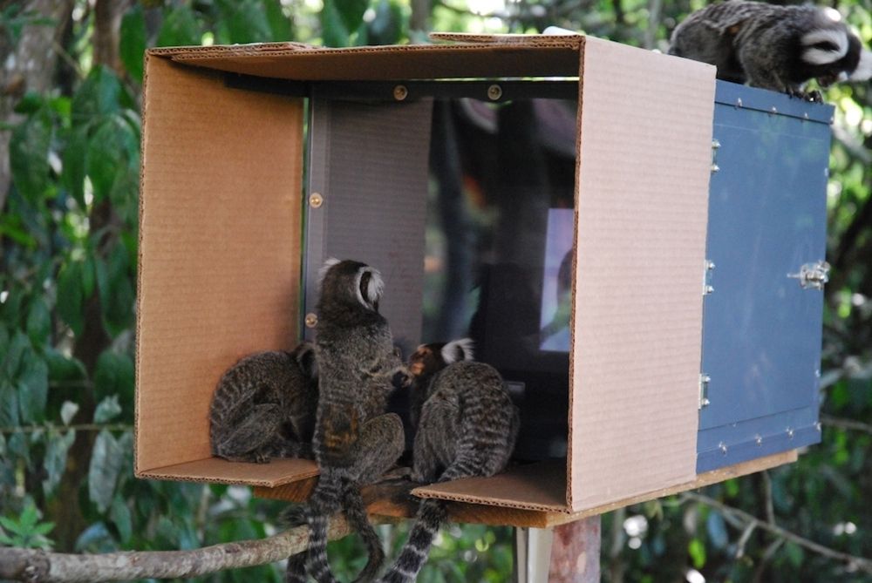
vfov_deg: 15.2
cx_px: 436
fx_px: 2182
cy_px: 292
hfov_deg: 22.6
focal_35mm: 90
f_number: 4.5
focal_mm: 60
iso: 1600
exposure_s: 1/50
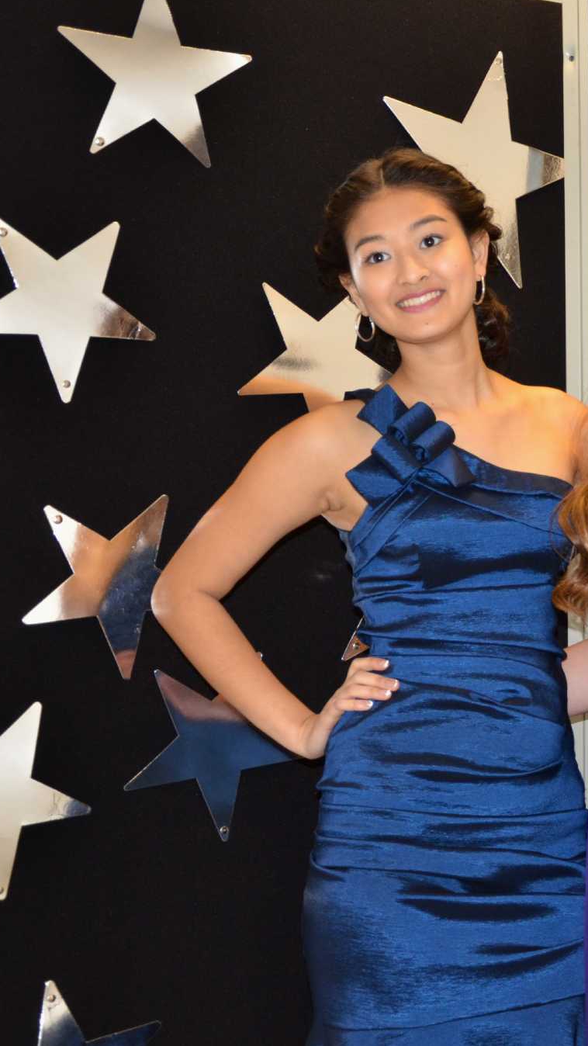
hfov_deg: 14.5
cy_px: 521
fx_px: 2246
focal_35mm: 81
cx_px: 683
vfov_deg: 26.2
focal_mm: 34
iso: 800
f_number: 5
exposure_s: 1/60
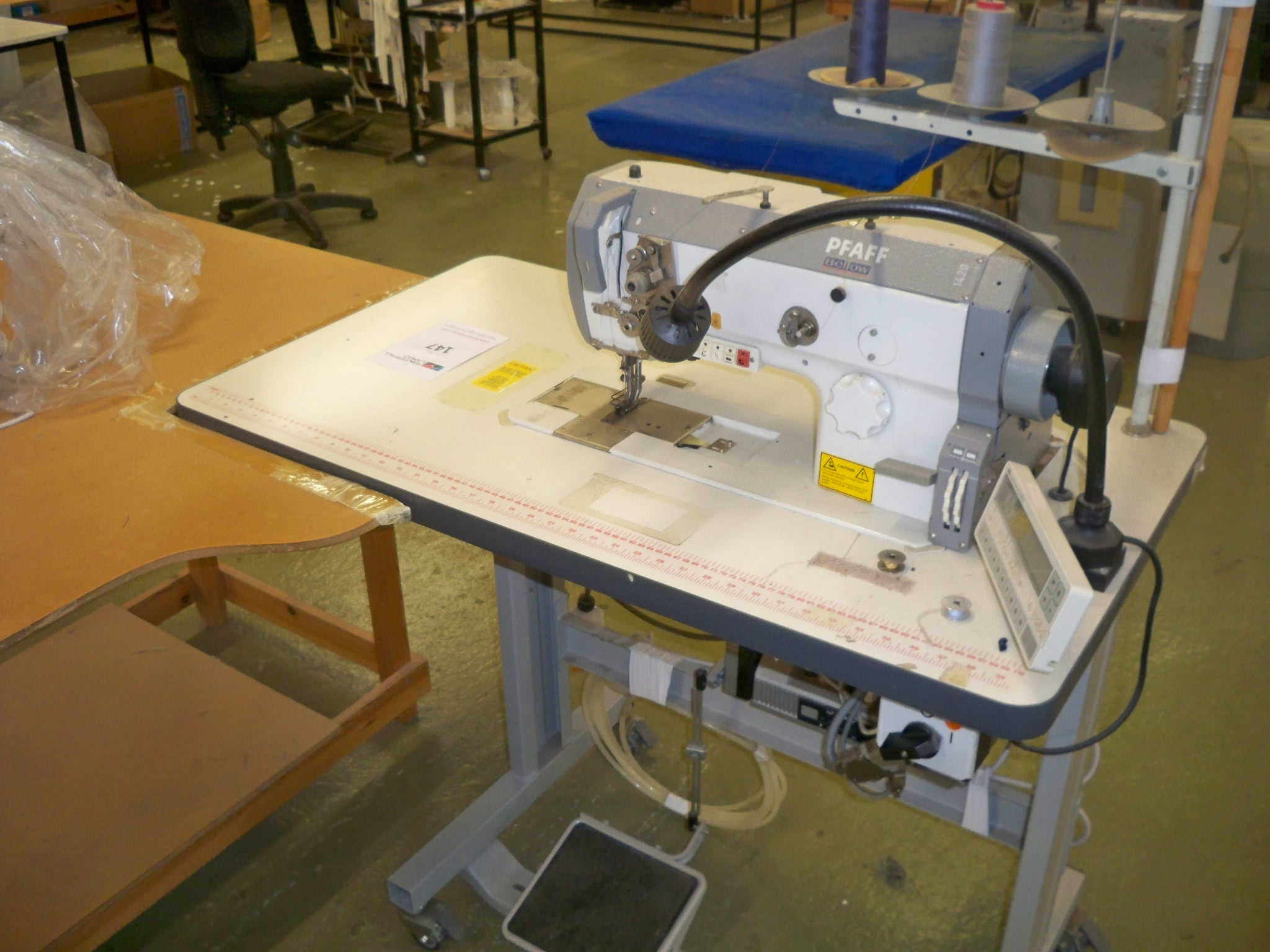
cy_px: 476
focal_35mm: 35
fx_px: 1284
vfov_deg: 40.7
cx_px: 635
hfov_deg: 52.6
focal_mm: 6.3
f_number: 3.1
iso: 200
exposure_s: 1/60
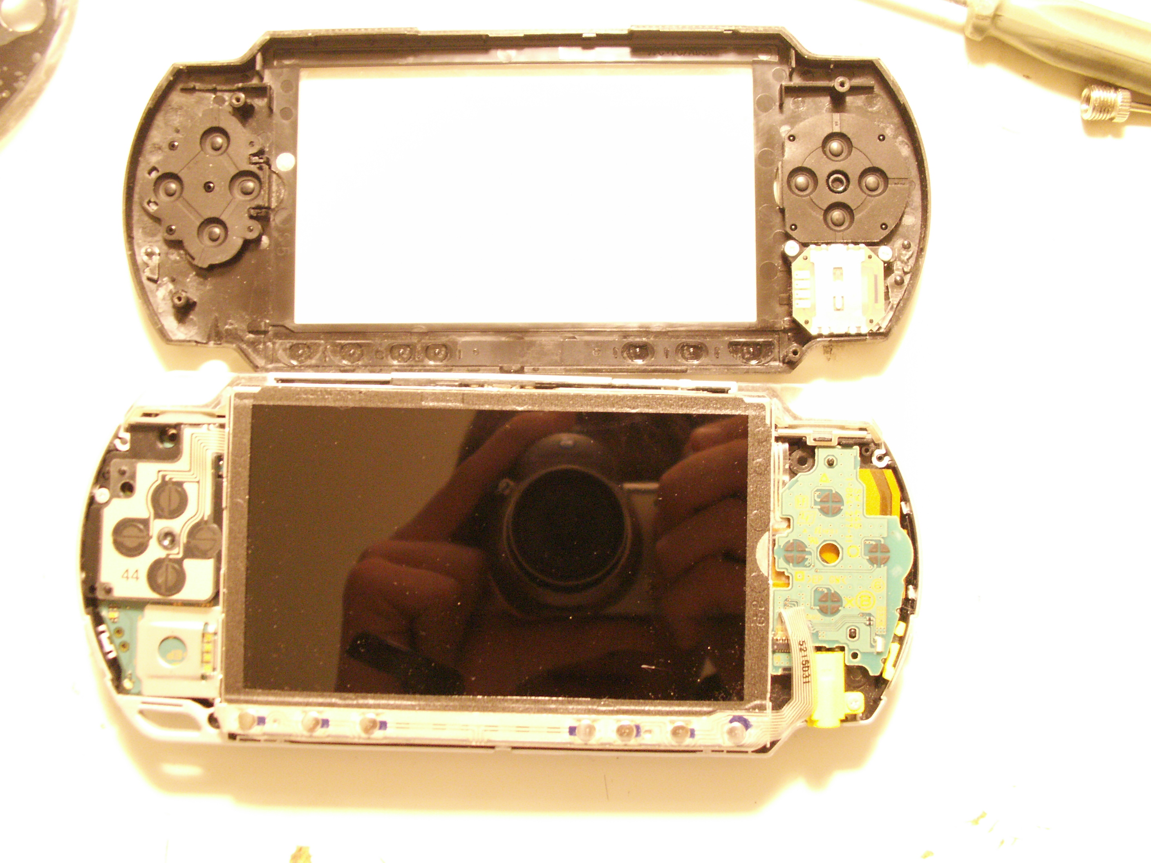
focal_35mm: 41
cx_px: 576
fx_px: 1363
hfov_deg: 45.8
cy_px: 432
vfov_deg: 35.1
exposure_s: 1/4
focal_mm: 6.77
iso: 160
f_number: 2.8
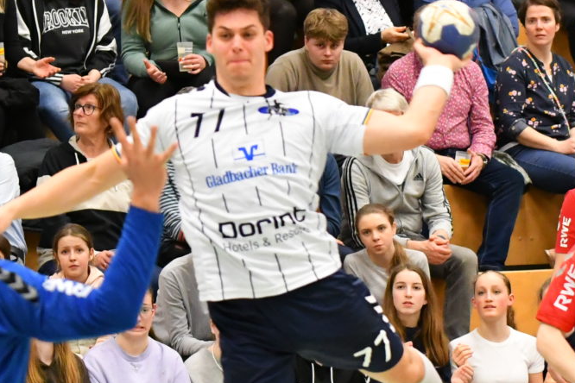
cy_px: 181
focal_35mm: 360
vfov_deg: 3.8
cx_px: 357
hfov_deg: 5.7
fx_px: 5750
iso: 4500
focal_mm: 78
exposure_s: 1/500
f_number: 2.8
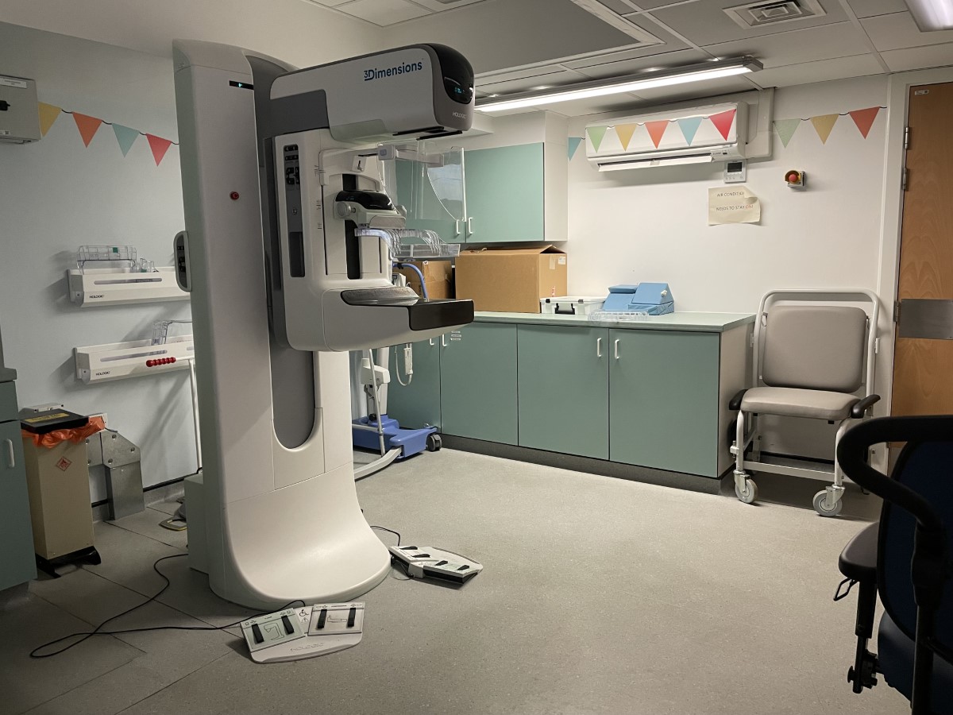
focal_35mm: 26
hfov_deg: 67.3
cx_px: 476
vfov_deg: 53.1
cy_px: 358
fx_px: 716
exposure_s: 1/50
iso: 160
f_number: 1.6
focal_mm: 4.2
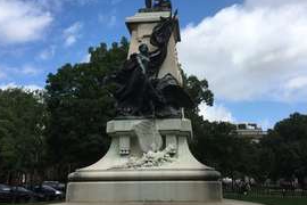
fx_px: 333
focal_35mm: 39
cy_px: 74
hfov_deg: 49.5
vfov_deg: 34.0
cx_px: 169
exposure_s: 1/2404
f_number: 2.2
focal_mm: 4.15
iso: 25
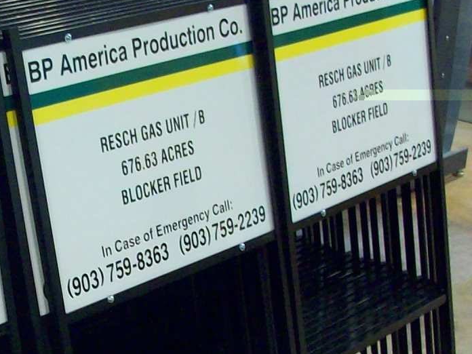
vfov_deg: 14.7
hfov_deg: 19.1
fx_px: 1364
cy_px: 307
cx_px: 6
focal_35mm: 100
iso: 160
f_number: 2.8
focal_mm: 5.7
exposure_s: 1/8.19
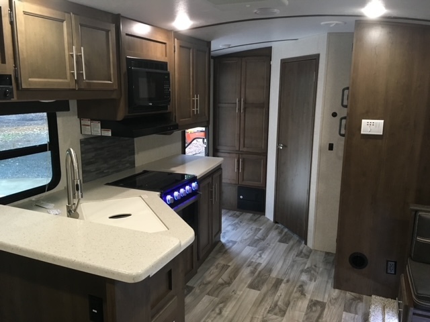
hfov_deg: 61.7
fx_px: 360
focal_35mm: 29
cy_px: 161
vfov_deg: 48.2
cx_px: 215
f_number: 2.2
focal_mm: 4.15
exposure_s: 1/30
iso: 160
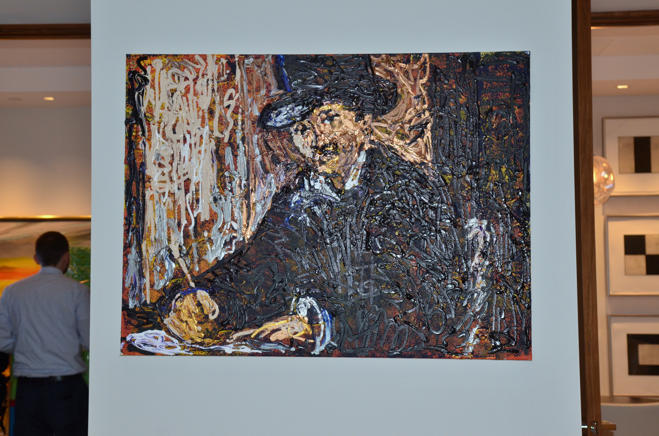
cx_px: 330
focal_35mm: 57
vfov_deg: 23.7
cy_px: 218
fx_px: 1041
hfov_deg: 35.1
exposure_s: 1/60
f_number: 5.6
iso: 1250
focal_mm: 38
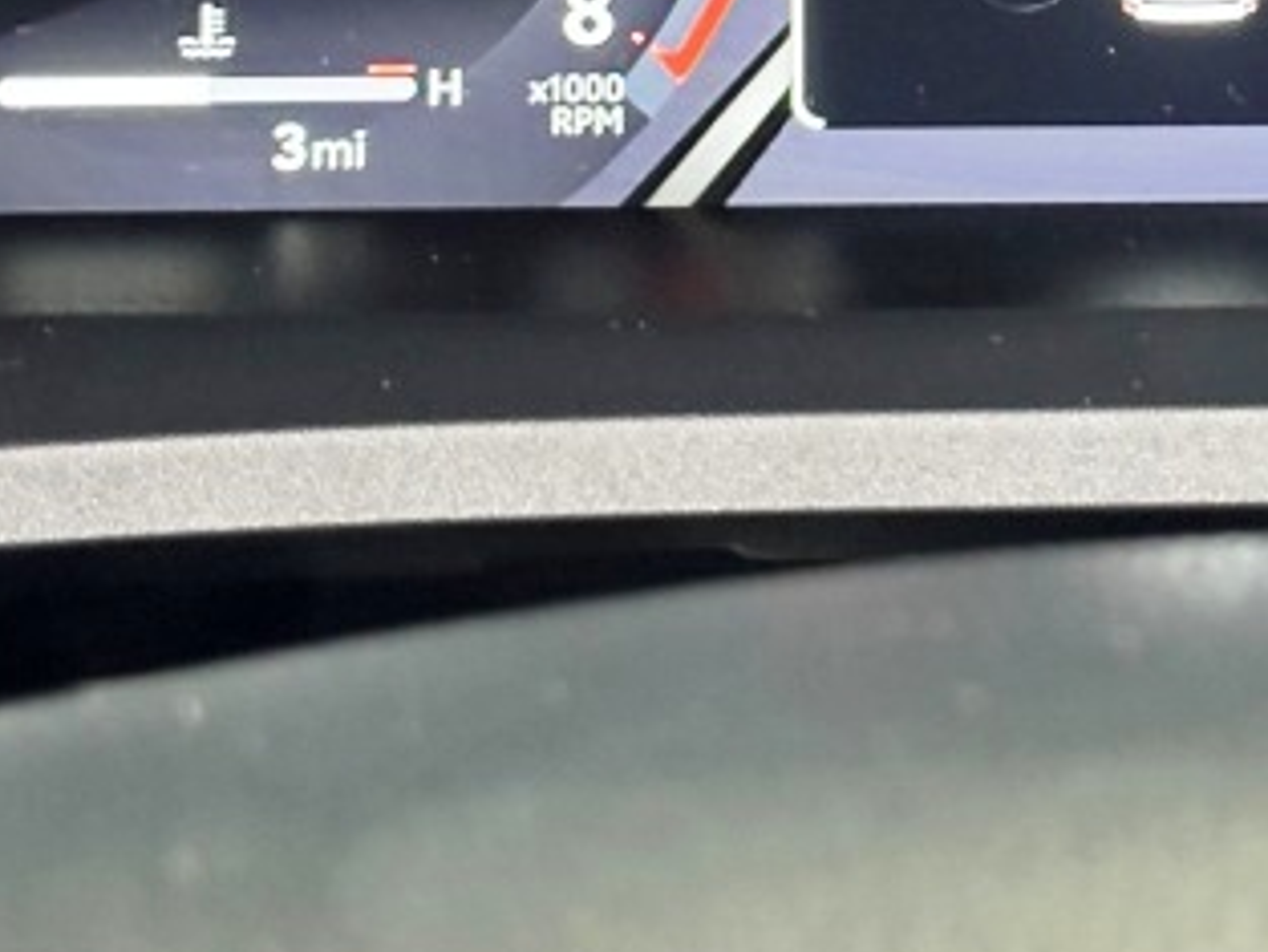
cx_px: 1183
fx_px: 5753
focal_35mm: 157
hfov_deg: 12.5
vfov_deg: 9.3
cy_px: -348
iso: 500
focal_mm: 6.86
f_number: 1.78
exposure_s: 1/30
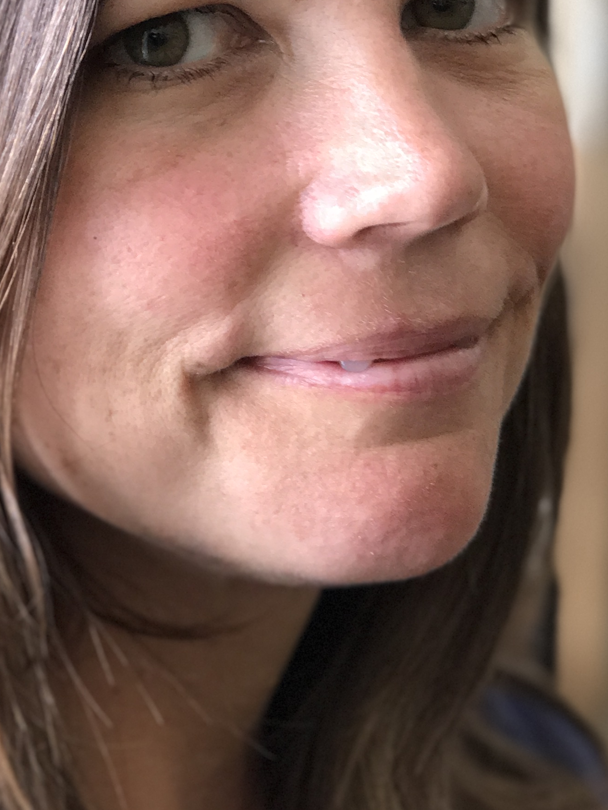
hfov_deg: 11.2
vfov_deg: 15.0
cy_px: 306
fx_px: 3067
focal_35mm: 131
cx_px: 43
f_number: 2.8
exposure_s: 1/60
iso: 80
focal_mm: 6.6
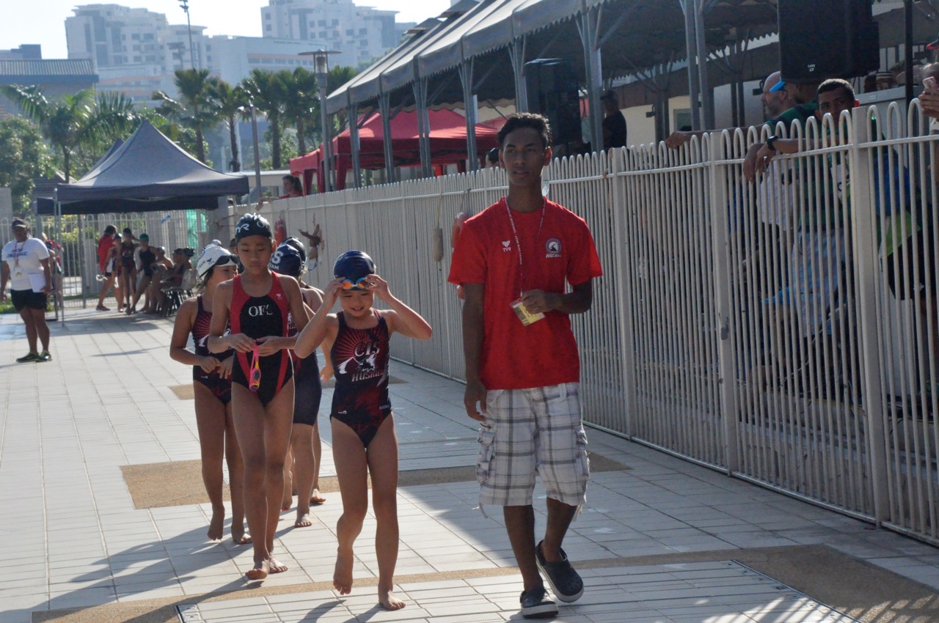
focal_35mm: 98
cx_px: 470
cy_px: 312
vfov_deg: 14.0
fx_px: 2540
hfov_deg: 20.9
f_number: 11
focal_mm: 65
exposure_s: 1/4000
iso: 3200
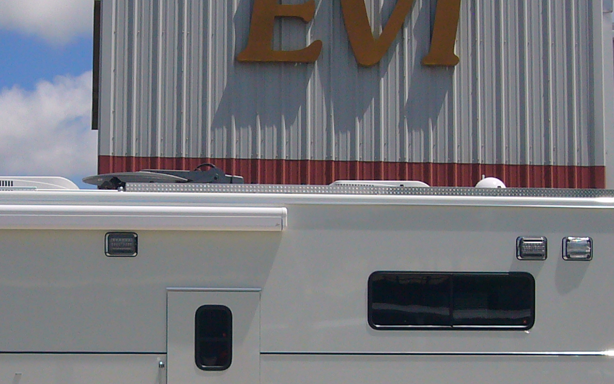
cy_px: 344
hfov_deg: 22.6
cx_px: 180
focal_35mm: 91
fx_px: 1523
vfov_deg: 14.2
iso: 80
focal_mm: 5.7
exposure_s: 1/640
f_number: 6.3
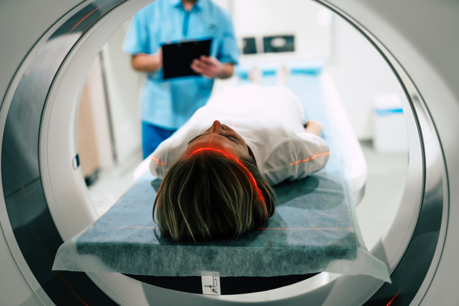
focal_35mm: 35
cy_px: 153
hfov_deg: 54.4
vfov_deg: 37.9
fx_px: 446
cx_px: 230
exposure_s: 1/125
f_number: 1.8
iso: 640
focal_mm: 35
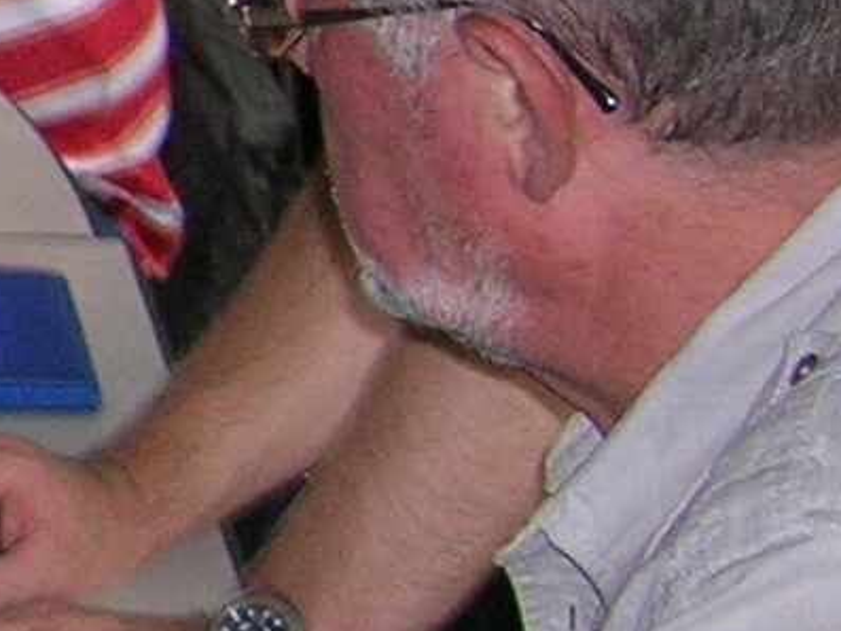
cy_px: -296
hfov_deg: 7.8
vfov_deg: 6.7
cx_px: -1729
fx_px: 5322
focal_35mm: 219
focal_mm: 5.7
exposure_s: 1/60.1
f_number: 2.9
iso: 71
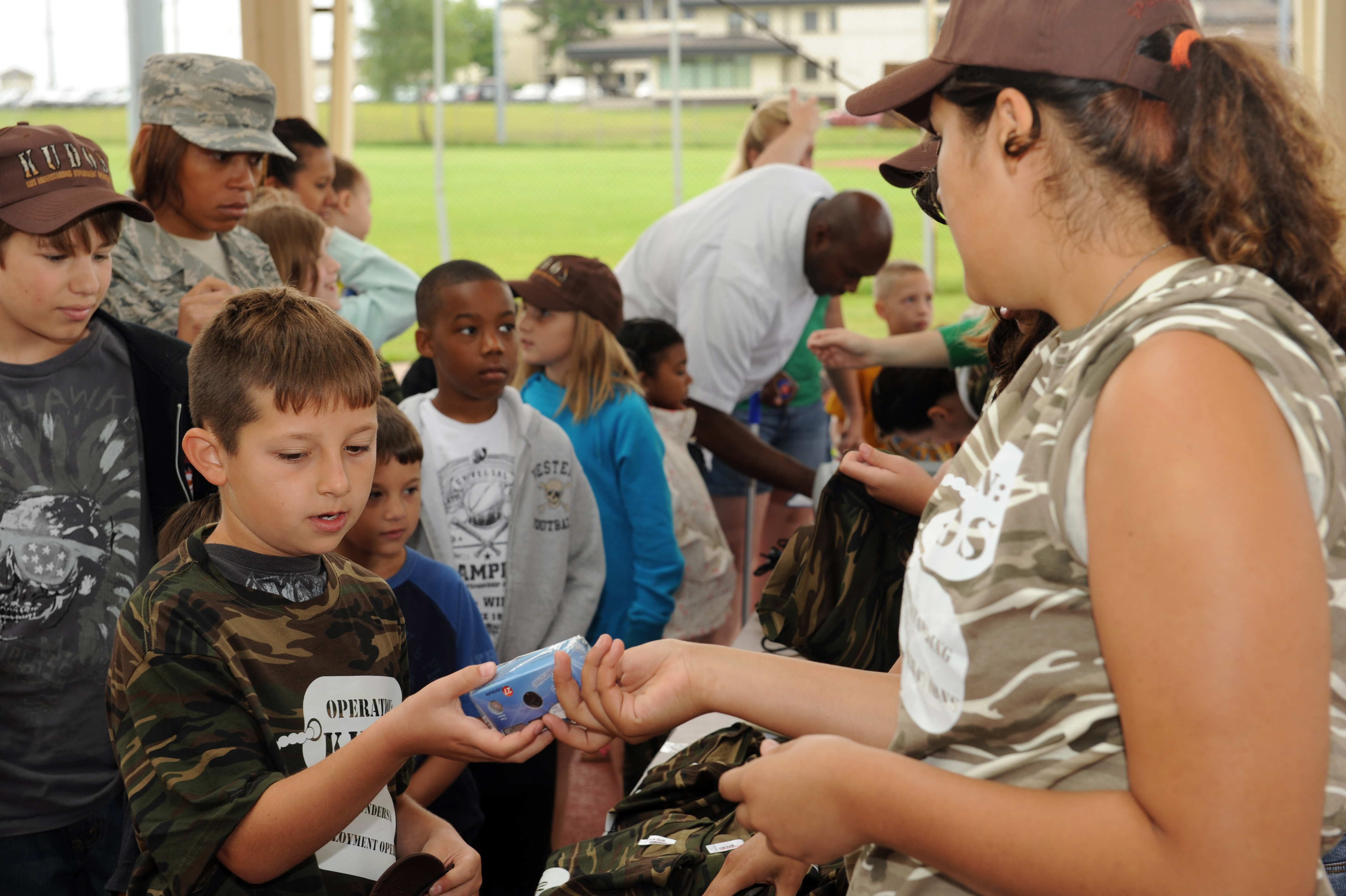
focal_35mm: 66
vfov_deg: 20.6
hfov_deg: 30.5
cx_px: 673
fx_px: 2466
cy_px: 448
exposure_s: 1/160
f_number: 7.1
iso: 320
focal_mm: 66
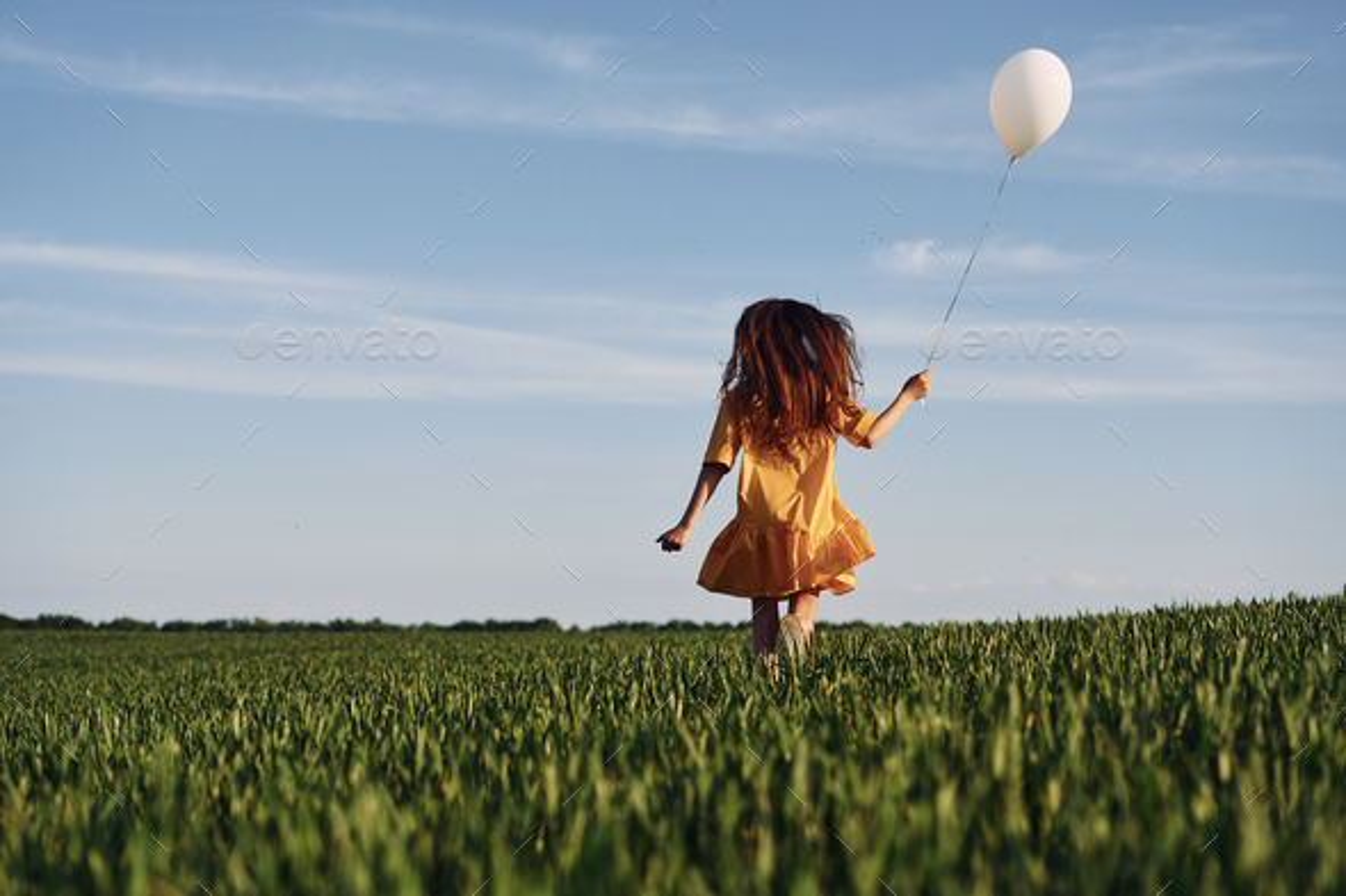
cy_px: 448
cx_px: 673
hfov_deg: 28.9
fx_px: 2616
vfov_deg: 19.4
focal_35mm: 70
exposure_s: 1/3200
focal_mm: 70
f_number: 4
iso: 200
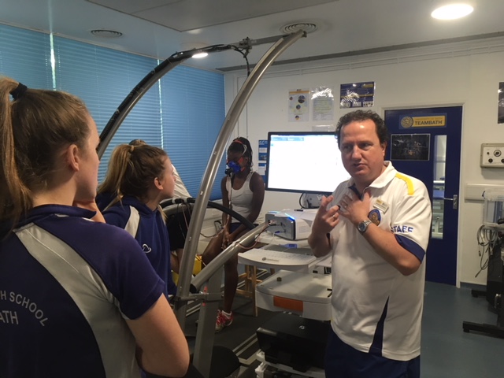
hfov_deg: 61.7
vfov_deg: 48.2
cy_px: 189
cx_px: 252
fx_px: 422
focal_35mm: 29
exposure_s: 1/33
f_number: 2.2
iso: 125
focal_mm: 4.15
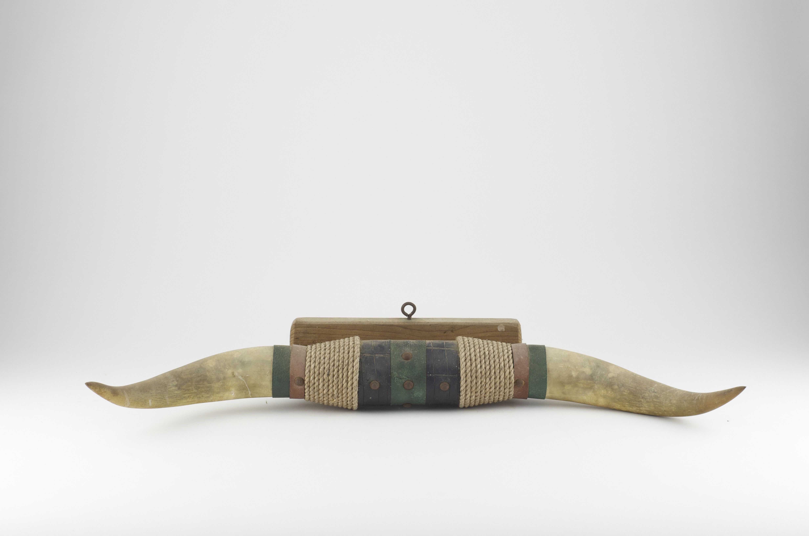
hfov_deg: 27.0
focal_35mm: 75
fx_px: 1682
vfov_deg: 18.1
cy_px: 268
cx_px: 404
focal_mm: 50
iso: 500
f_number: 4.5
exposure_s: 1/125
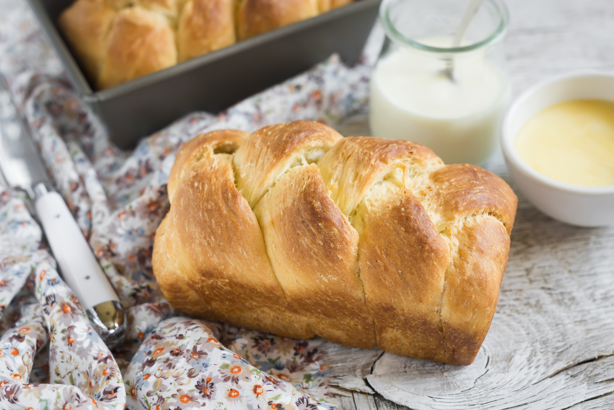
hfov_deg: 27.0
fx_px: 1279
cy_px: 205
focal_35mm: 75
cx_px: 307
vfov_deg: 18.2
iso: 100
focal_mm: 50
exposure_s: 1/60
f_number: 4.5
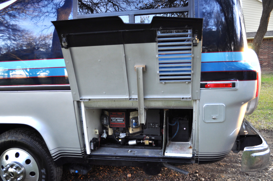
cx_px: 136
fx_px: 227
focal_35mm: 30
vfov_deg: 43.5
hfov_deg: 62.0
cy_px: 90
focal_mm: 20
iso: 400
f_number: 4
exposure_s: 1/60
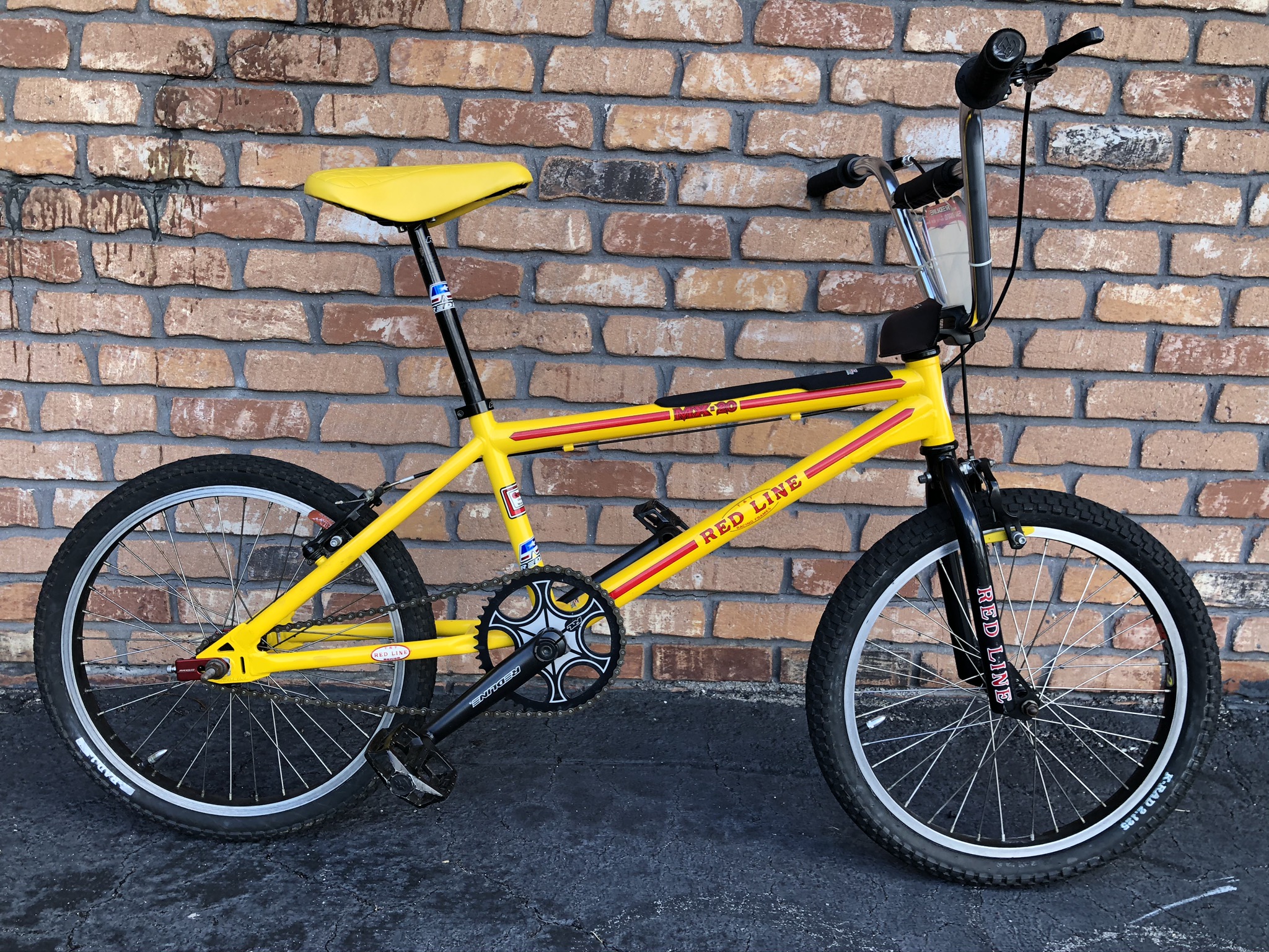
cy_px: 476
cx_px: 634
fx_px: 1026
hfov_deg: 63.4
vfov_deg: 49.7
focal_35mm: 28
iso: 40
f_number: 1.8
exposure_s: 1/120
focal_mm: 4
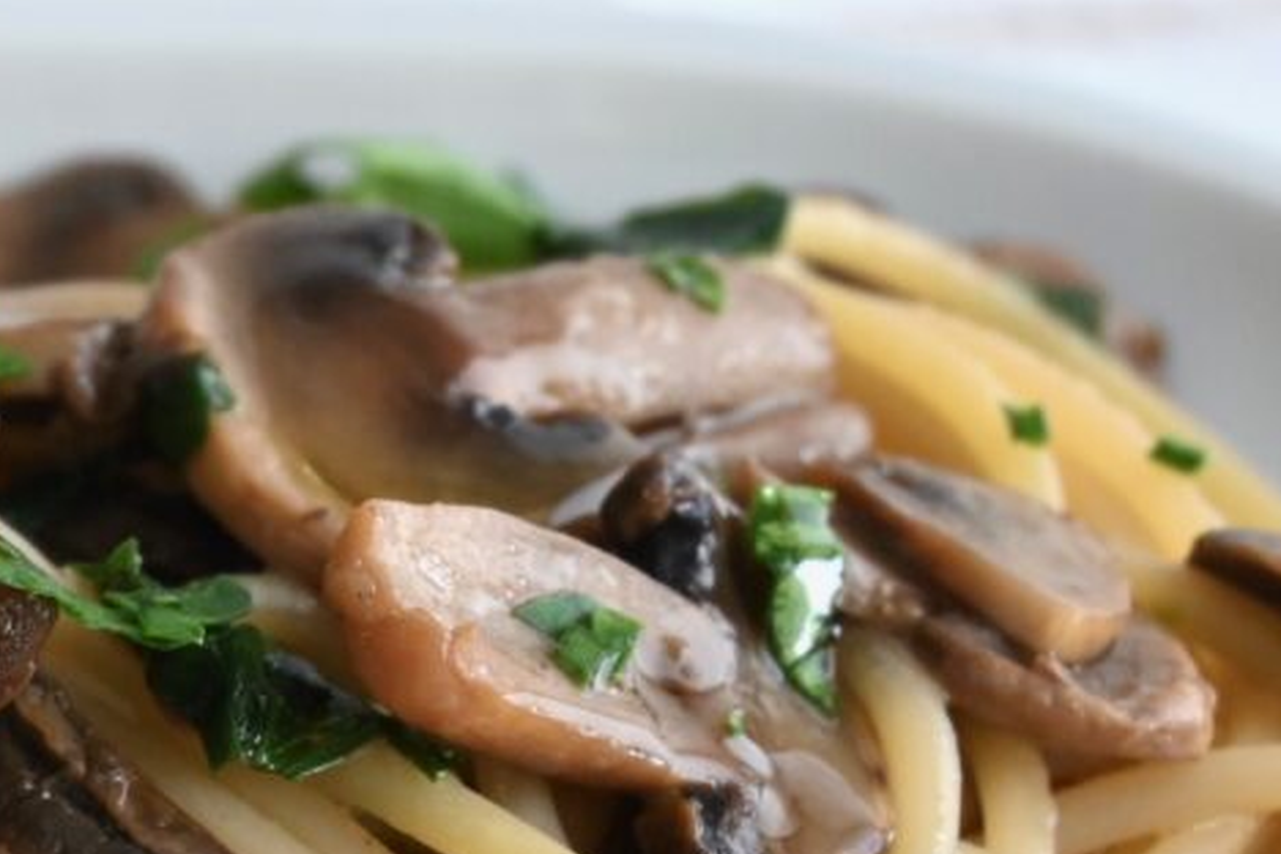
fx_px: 5017
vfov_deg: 9.6
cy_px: 1043
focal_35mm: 141
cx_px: -471
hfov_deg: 13.9
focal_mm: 29
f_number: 5.6
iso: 400
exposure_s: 1/20
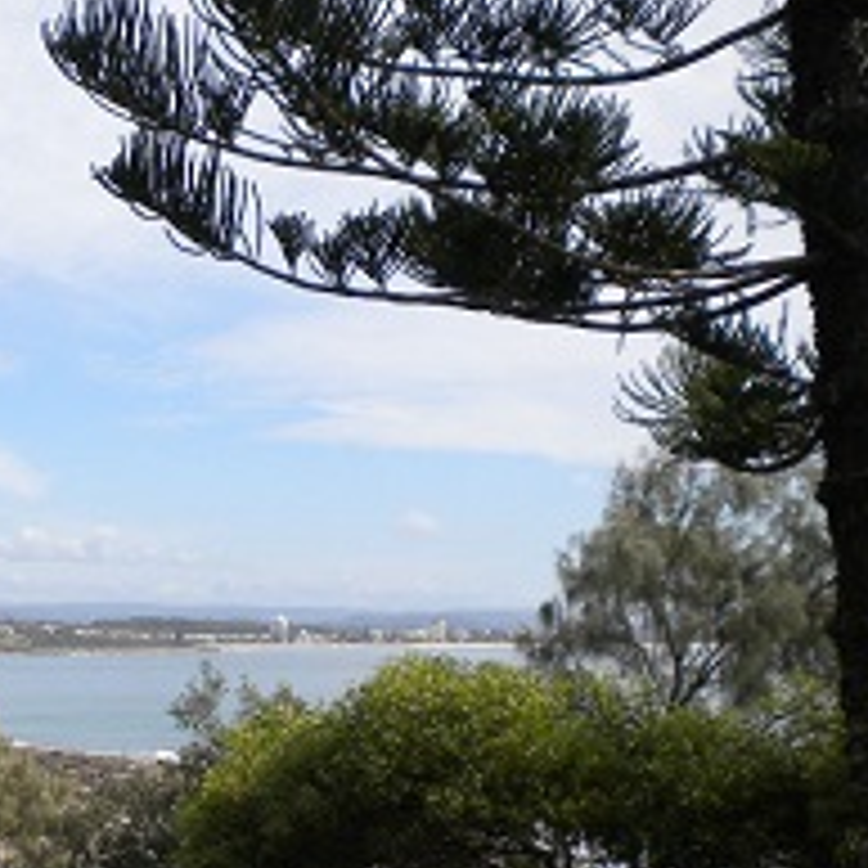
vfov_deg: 23.5
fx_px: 2043
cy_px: 724
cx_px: -54
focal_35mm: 72
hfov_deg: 22.8
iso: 80
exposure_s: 1/661
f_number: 4.6
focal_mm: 6.3
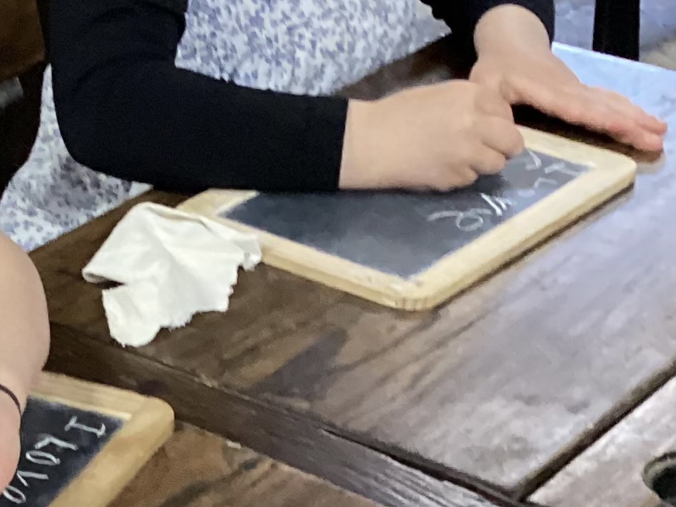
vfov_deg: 12.6
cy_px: 481
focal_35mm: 116
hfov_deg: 16.9
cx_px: 147
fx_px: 2265
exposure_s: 1/50
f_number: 2.4
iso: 320
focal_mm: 3.3
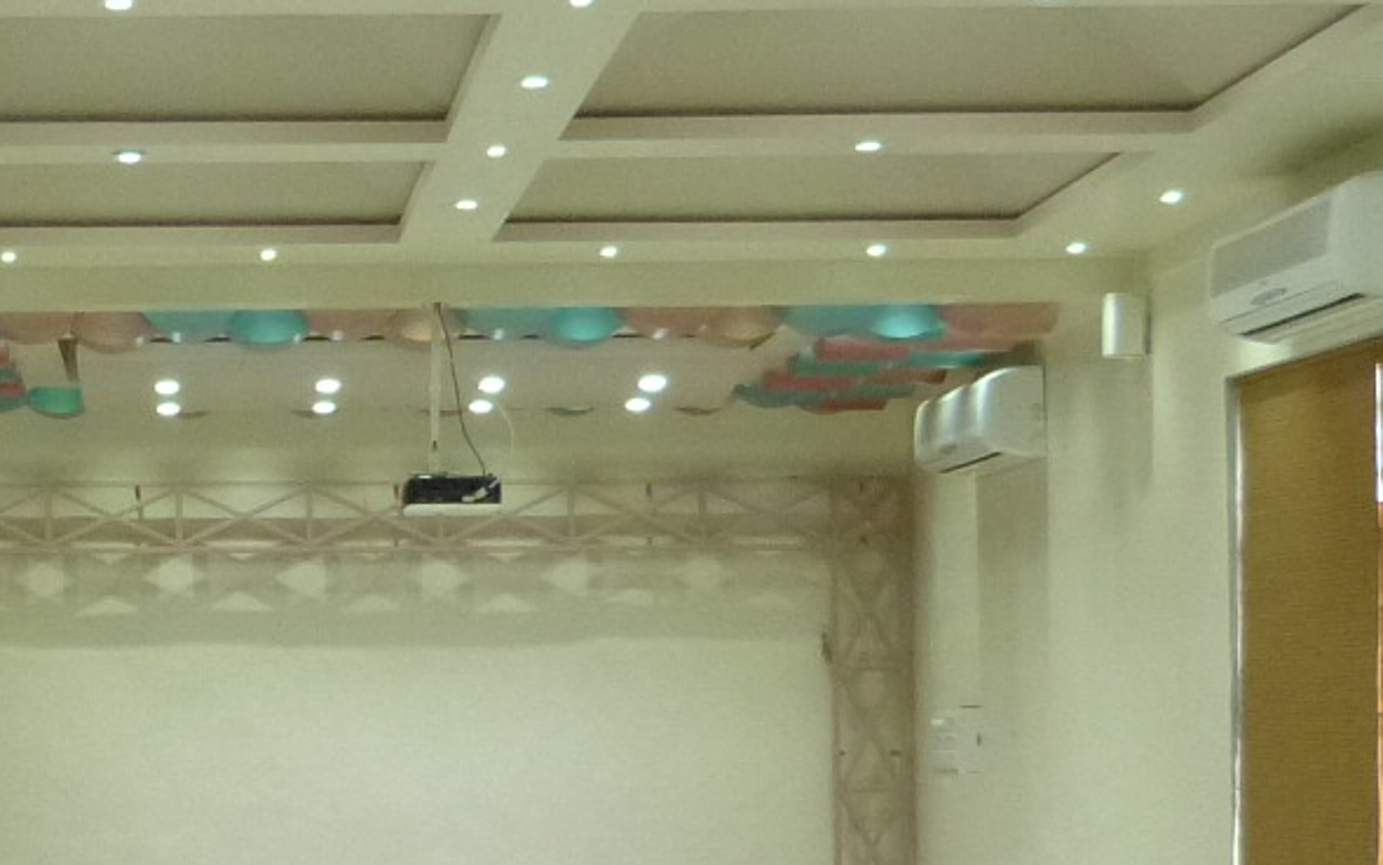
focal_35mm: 92
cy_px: 609
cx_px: 66
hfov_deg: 21.9
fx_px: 3468
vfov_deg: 14.2
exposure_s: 1/60
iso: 320
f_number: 2.8
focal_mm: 4.5
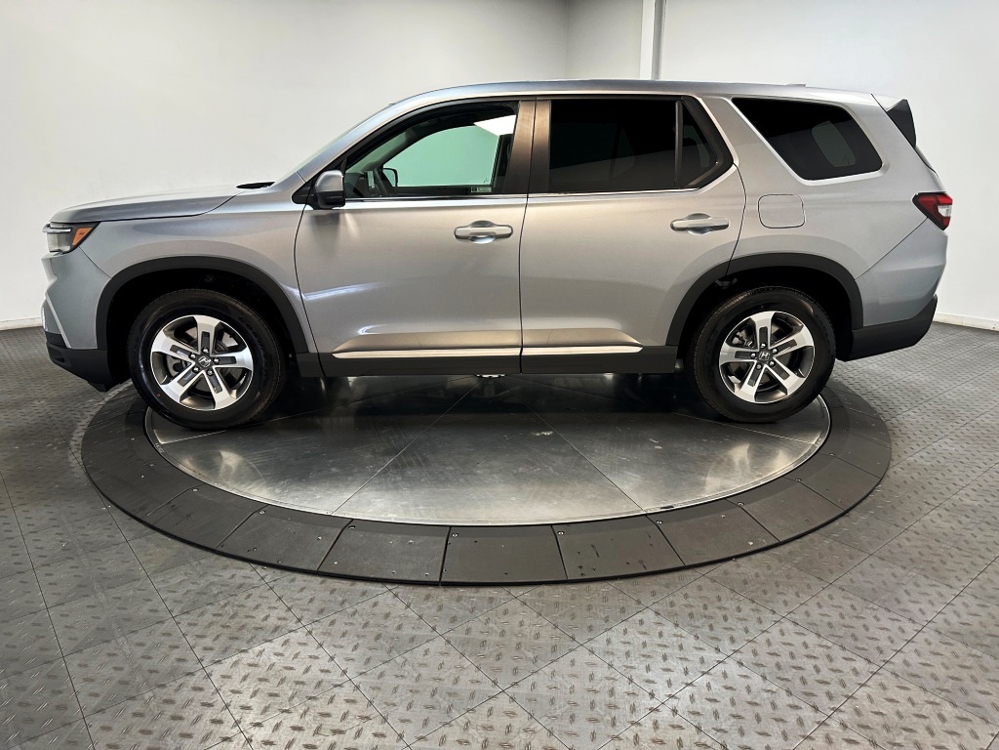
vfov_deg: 56.8
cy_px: 375
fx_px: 693
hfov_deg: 71.6
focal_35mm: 24
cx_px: 500
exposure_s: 1/60
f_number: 1.78
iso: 400
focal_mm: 6.86
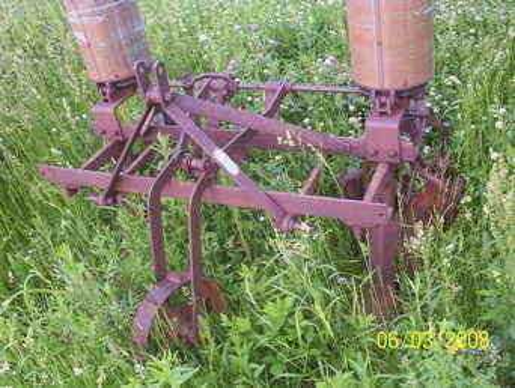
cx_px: 258
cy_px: 194
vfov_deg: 36.9
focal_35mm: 39
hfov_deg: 47.8
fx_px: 581
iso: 100
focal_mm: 6
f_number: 4.5
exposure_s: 1/41.1
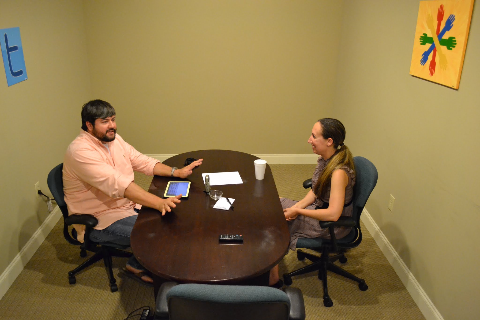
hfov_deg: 67.4
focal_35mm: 27
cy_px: 160
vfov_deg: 47.9
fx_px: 360
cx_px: 240
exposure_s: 1/60
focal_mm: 18
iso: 3200
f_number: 3.5
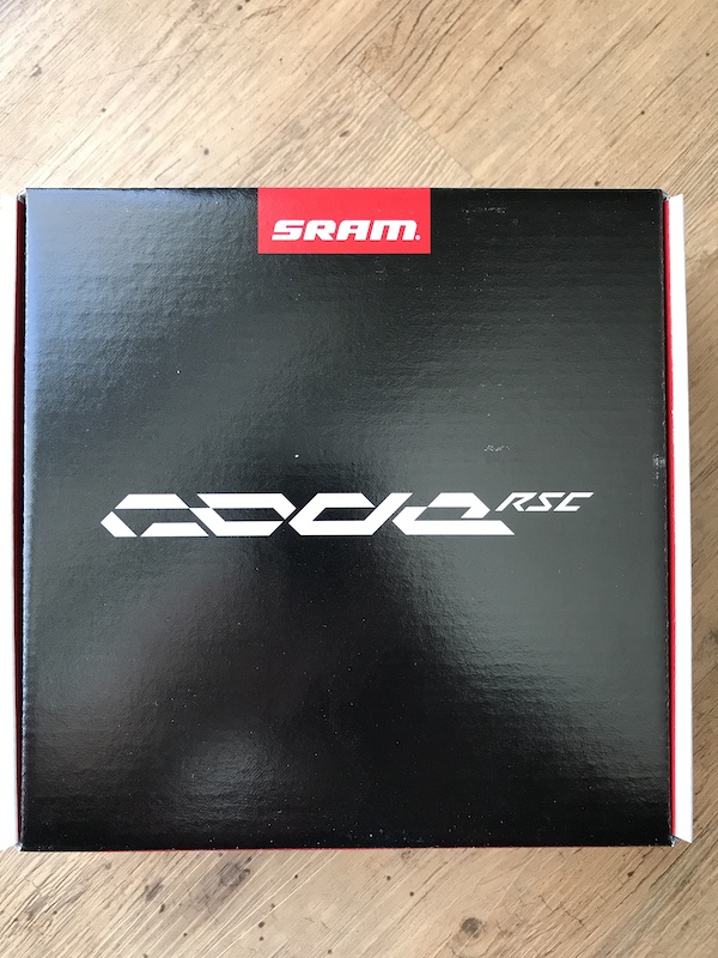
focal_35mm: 28
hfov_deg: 49.7
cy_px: 479
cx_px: 359
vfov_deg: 63.4
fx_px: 774
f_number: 1.8
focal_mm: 3.99
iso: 32
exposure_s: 1/24
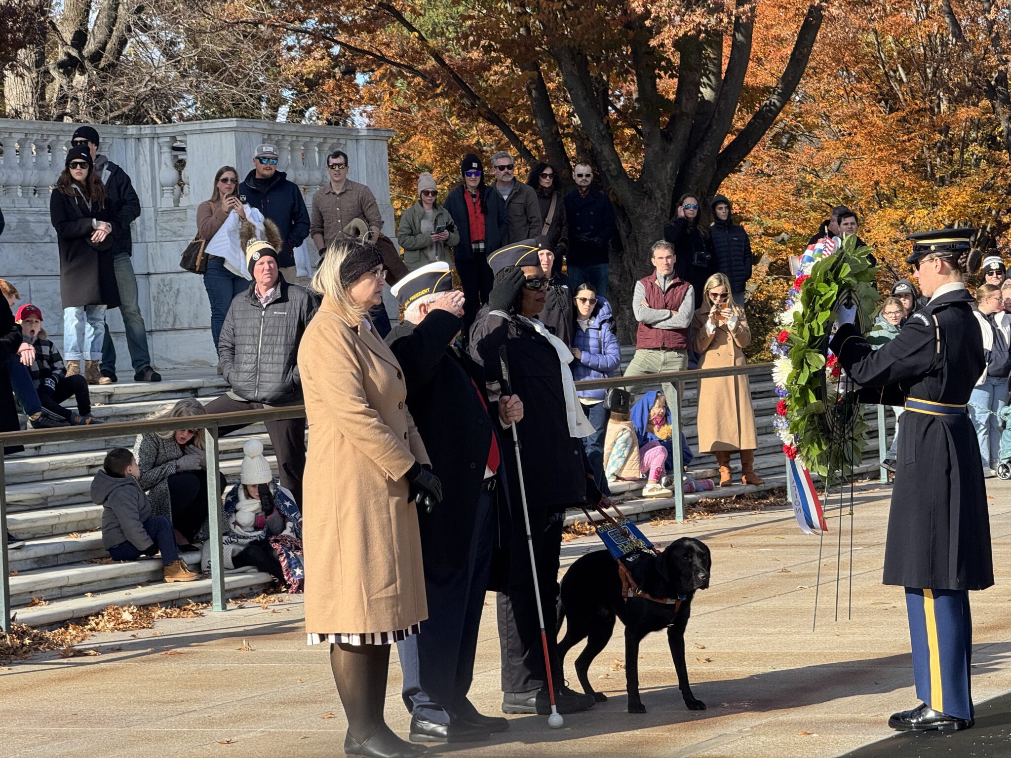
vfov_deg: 12.3
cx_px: 506
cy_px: 379
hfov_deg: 16.4
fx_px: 3505
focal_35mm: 120
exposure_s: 1/649
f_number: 2.8
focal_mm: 15.66
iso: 50
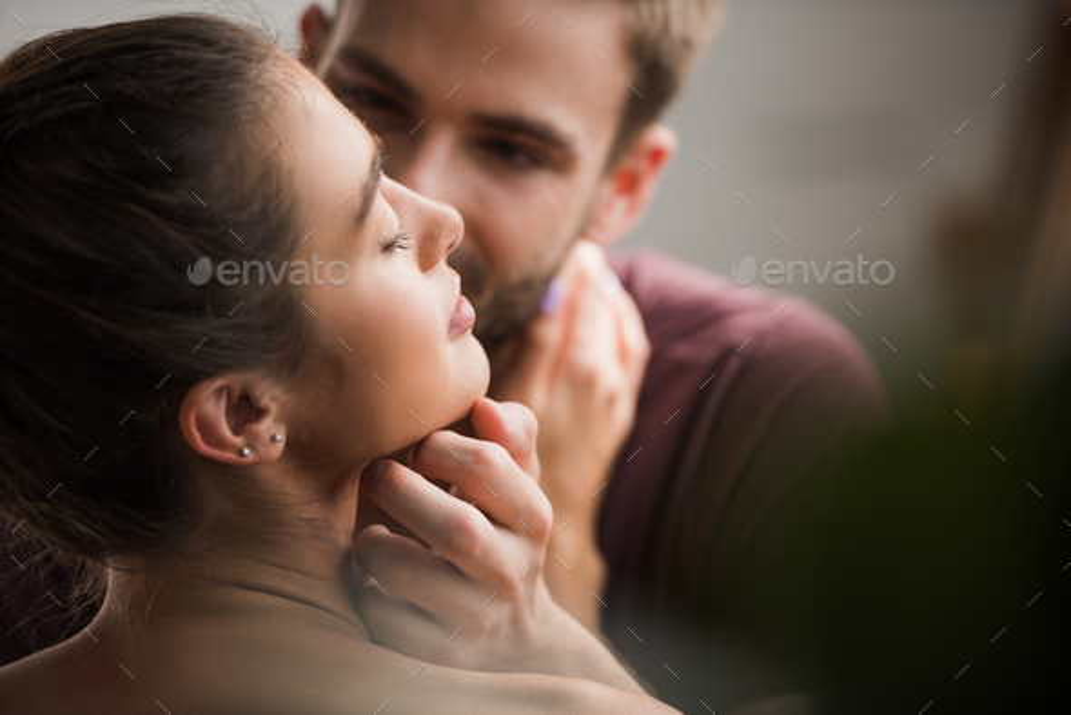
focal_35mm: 200
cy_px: 358
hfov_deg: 10.3
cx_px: 536
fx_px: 5953
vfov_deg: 6.9
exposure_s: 1/200
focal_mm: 200
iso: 160
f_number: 2.8
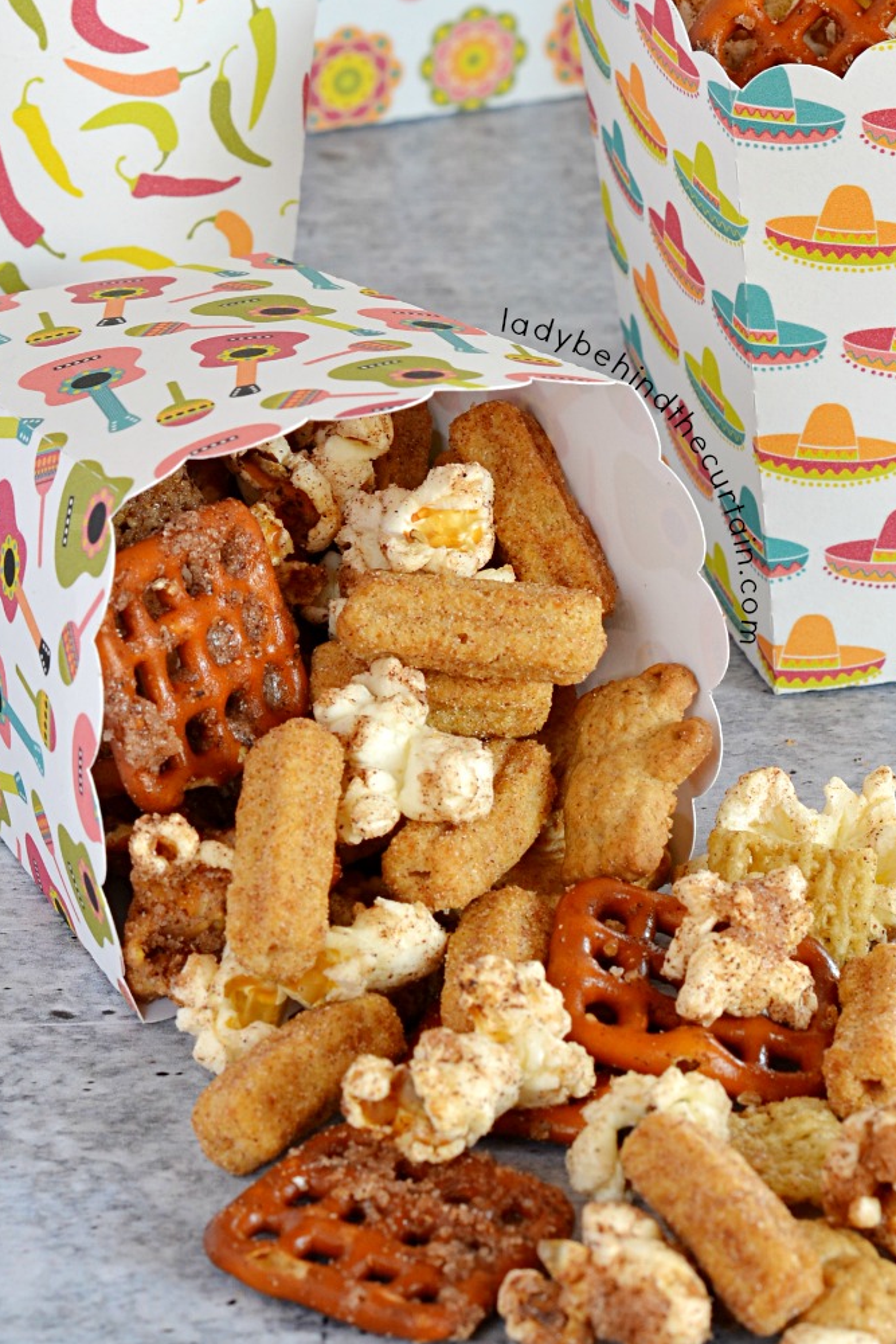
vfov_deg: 22.6
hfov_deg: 15.2
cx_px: 508
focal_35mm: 90
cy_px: 548
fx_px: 3359
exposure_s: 1/1.3
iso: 100
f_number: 10
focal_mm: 50
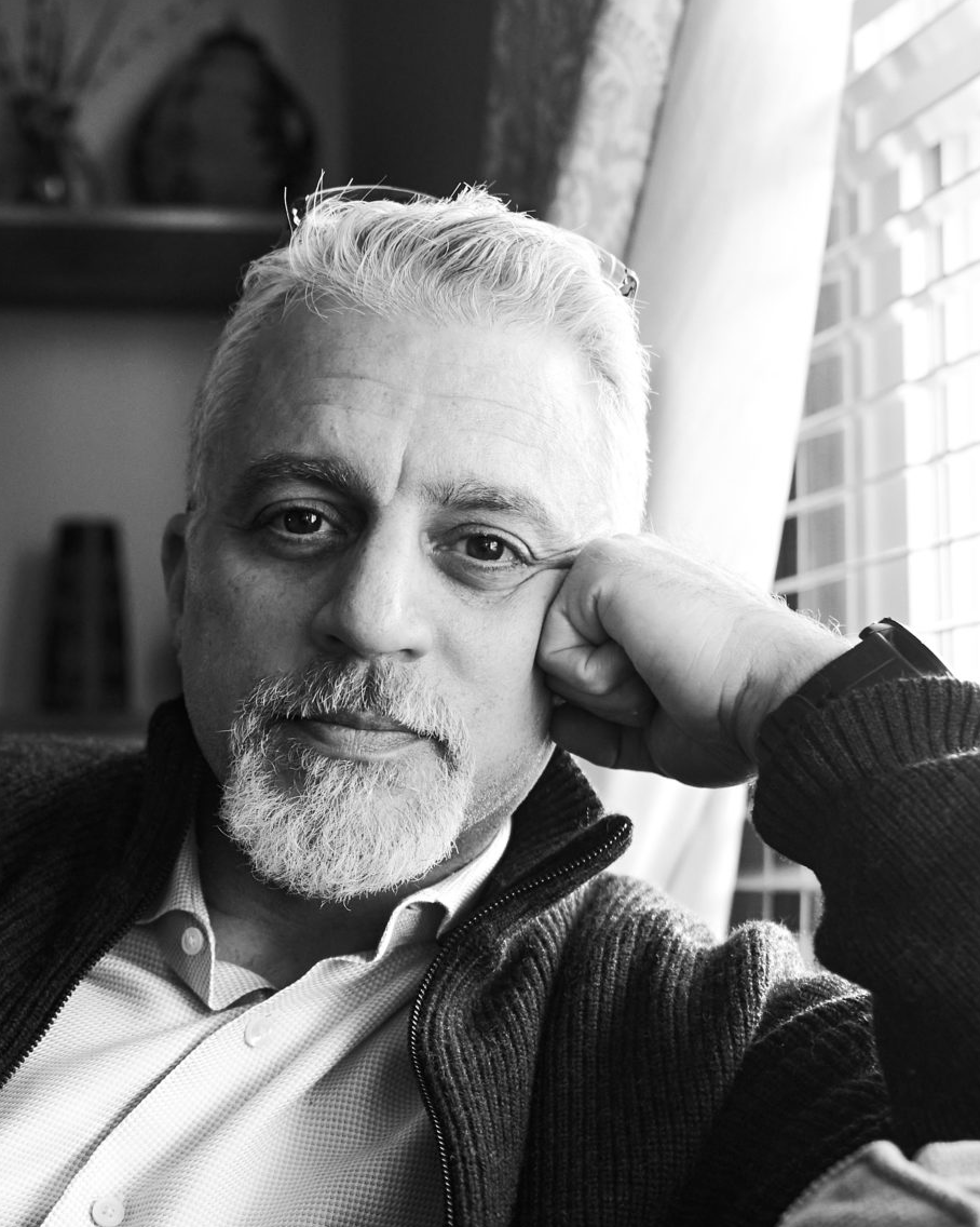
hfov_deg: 20.4
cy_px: 811
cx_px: 175
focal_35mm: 74
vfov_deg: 25.6
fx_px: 2684
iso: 1600
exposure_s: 1/160
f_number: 3.2
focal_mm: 35
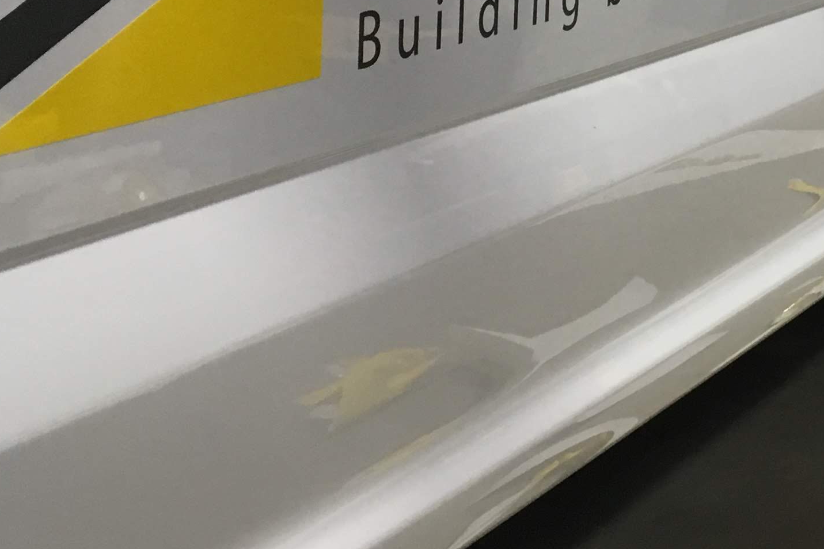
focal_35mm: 85
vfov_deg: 15.6
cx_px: 959
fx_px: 1945
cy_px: -68
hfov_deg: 22.3
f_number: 2.2
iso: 80
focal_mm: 4.15
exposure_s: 1/30
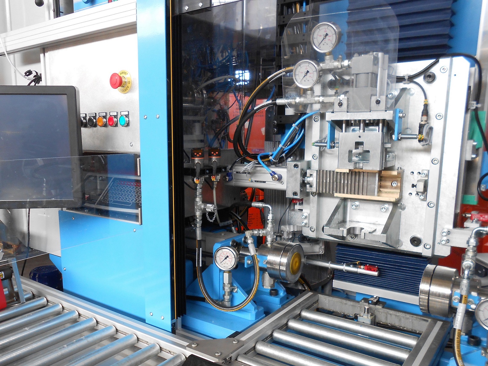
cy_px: 183
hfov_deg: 67.3
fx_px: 366
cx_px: 244
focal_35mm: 26
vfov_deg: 53.1
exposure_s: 1/30
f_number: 3.5
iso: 125
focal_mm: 4.6
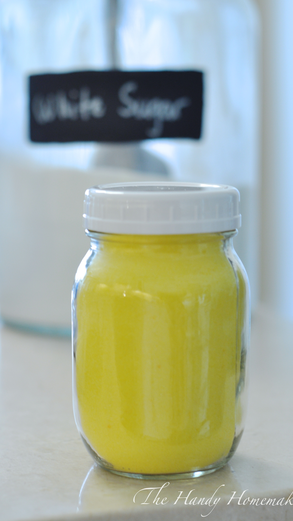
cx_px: 154
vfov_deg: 26.8
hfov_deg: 15.3
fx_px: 1091
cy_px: 260
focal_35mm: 79
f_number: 3.5
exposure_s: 1/30
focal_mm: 50
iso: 400
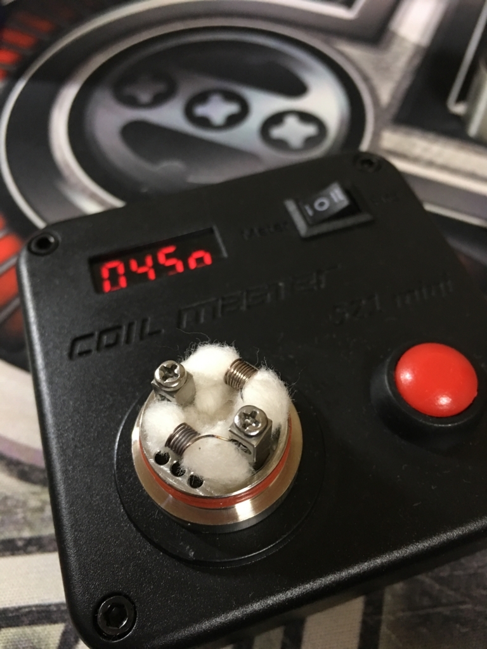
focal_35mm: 29
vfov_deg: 61.7
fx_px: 544
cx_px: 244
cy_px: 324
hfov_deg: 48.2
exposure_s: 1/15
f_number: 2.2
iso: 80
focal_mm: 4.15
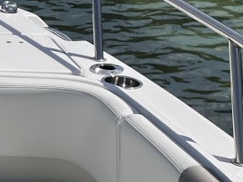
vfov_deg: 10.7
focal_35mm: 138
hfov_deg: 12.5
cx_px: -251
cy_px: 104
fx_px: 968
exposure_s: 1/11905
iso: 32
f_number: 1.6
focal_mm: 4.2
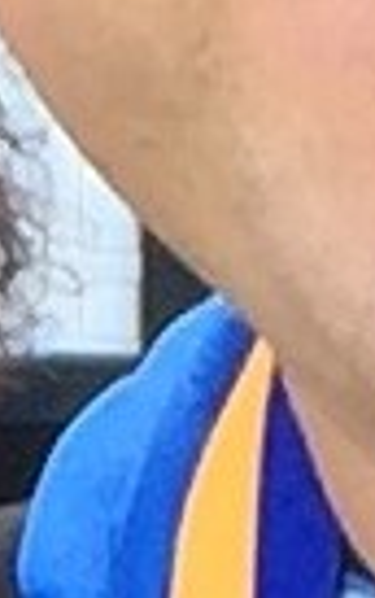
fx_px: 2347
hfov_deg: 8.9
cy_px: -803
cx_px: 584
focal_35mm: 144
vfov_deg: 11.9
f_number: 2.2
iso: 32
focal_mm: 4.15
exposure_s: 1/198
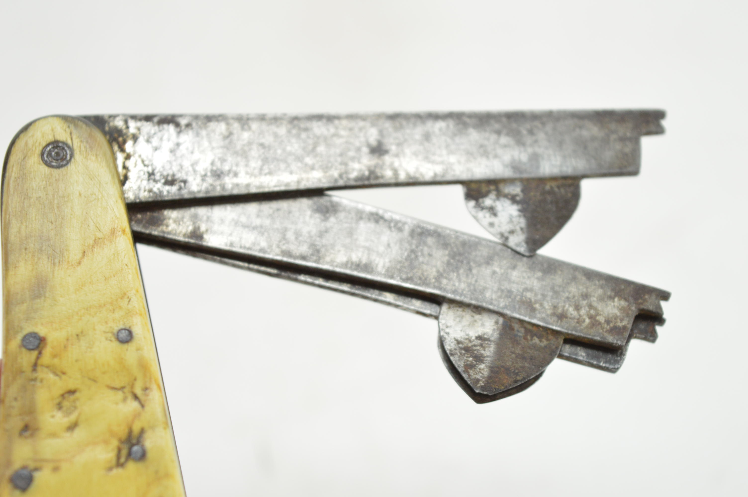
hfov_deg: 27.0
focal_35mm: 75
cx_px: 374
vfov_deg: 18.1
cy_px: 248
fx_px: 1557
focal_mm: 50
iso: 800
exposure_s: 1/80
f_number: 6.3
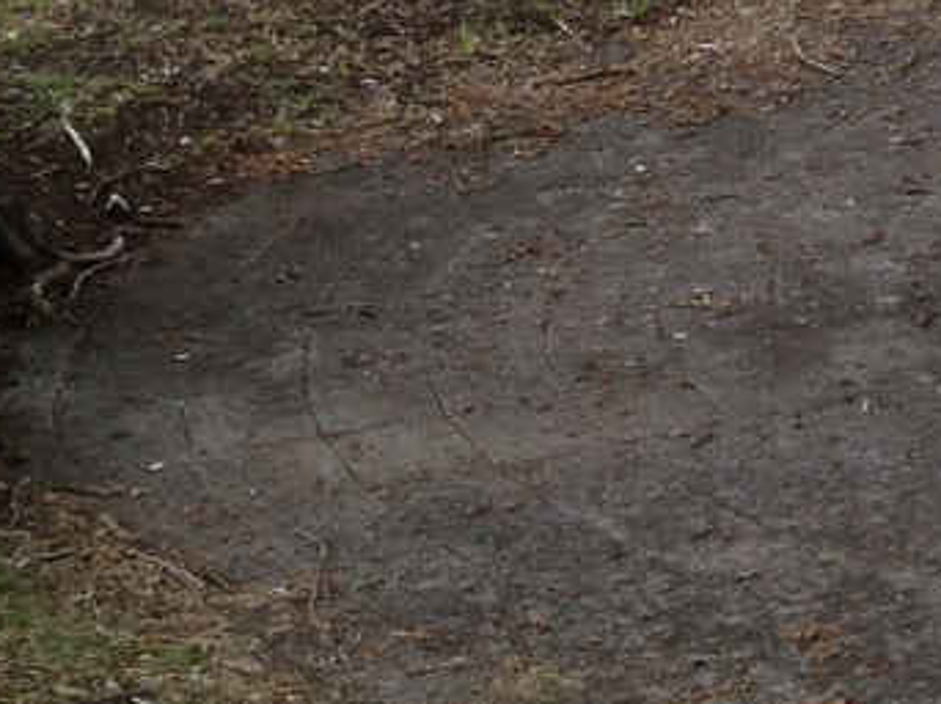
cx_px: 1615
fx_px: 4672
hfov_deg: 10.9
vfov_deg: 8.6
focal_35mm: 172
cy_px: 212
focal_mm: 4.28
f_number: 2.4
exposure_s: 1/120
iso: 80
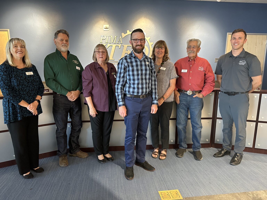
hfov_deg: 71.6
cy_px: 100
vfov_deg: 56.8
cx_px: 134
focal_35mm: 24
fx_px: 185
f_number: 1.78
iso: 500
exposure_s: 1/60
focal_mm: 6.86
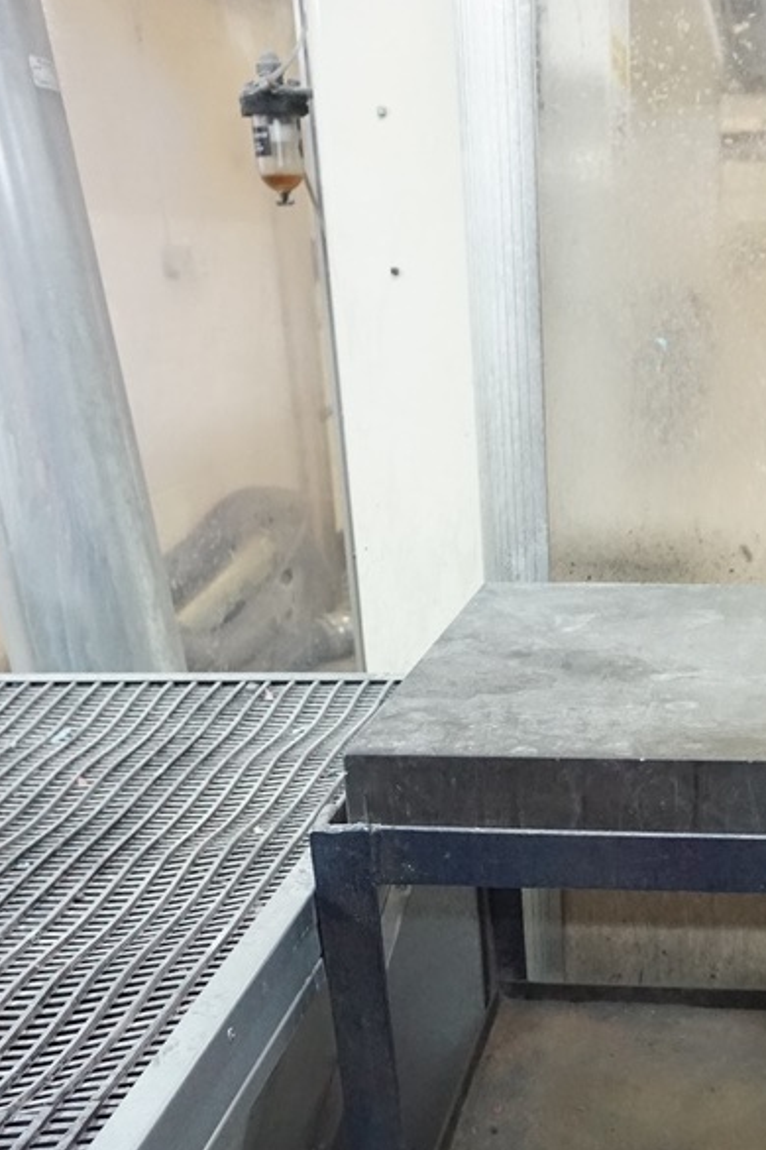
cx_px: 646
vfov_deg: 44.3
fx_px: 1340
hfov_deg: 30.8
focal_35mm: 42
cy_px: 906
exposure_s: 1/160
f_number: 3.5
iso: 2500
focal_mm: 16
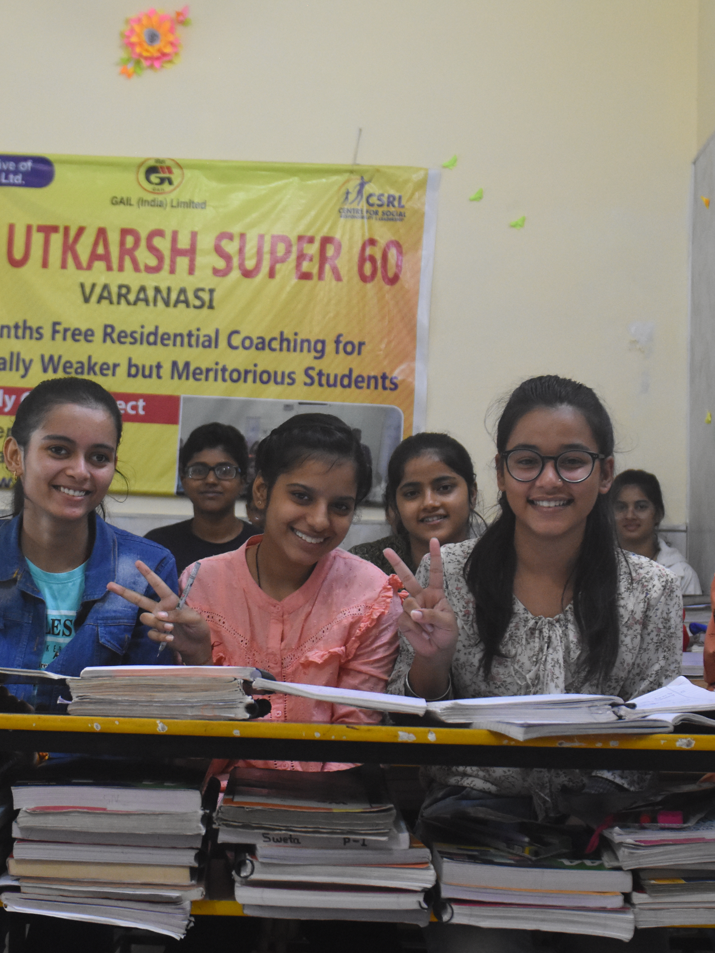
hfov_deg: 27.0
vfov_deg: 35.5
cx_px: 275
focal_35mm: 54
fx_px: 1487
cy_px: 493
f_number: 3.5
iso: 2500
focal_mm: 24
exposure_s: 1/60
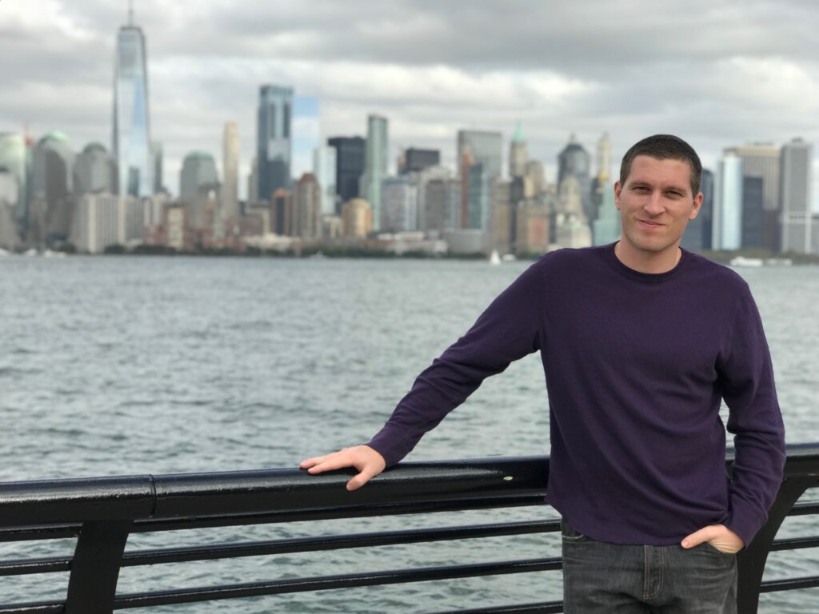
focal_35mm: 57
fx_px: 1349
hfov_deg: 33.8
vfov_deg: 25.7
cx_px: 410
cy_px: 307
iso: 20
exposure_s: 1/577
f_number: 2.8
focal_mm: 6.6
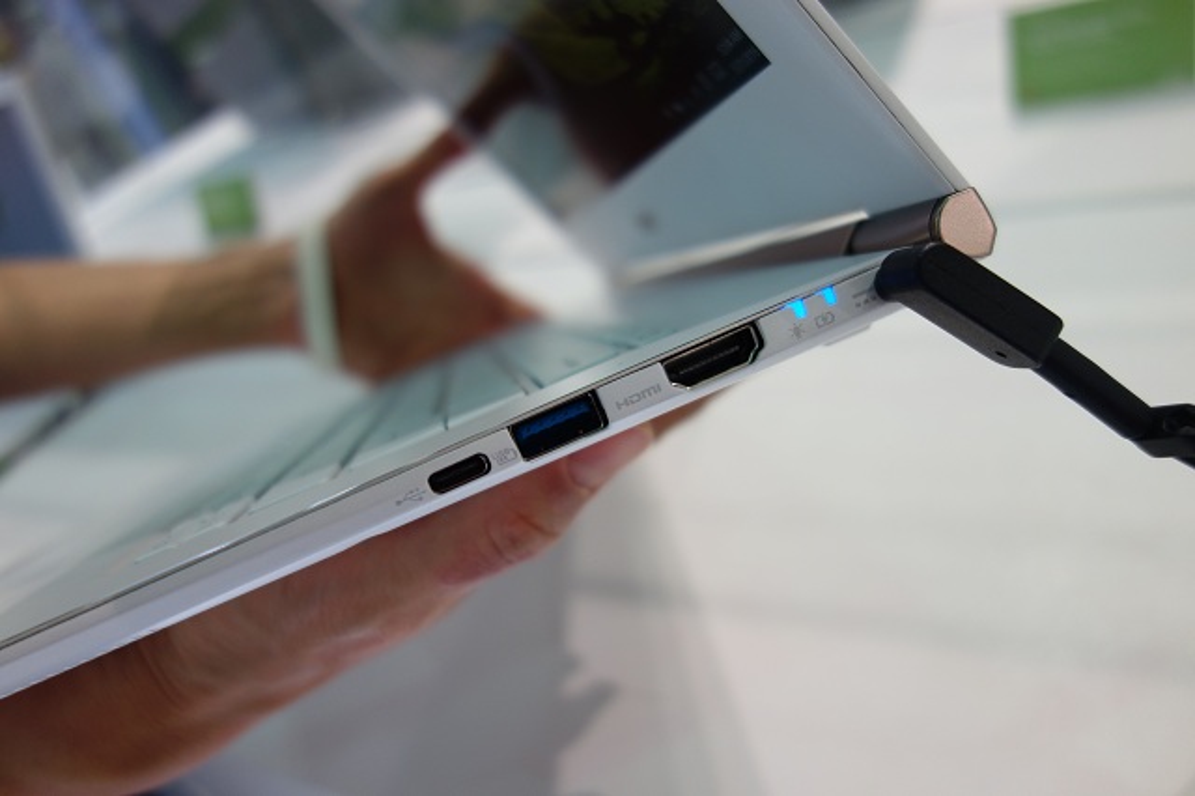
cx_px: 598
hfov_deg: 65.5
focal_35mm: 28
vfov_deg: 46.4
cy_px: 398
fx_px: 929
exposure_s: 1/100
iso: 125
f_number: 2
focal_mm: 10.4
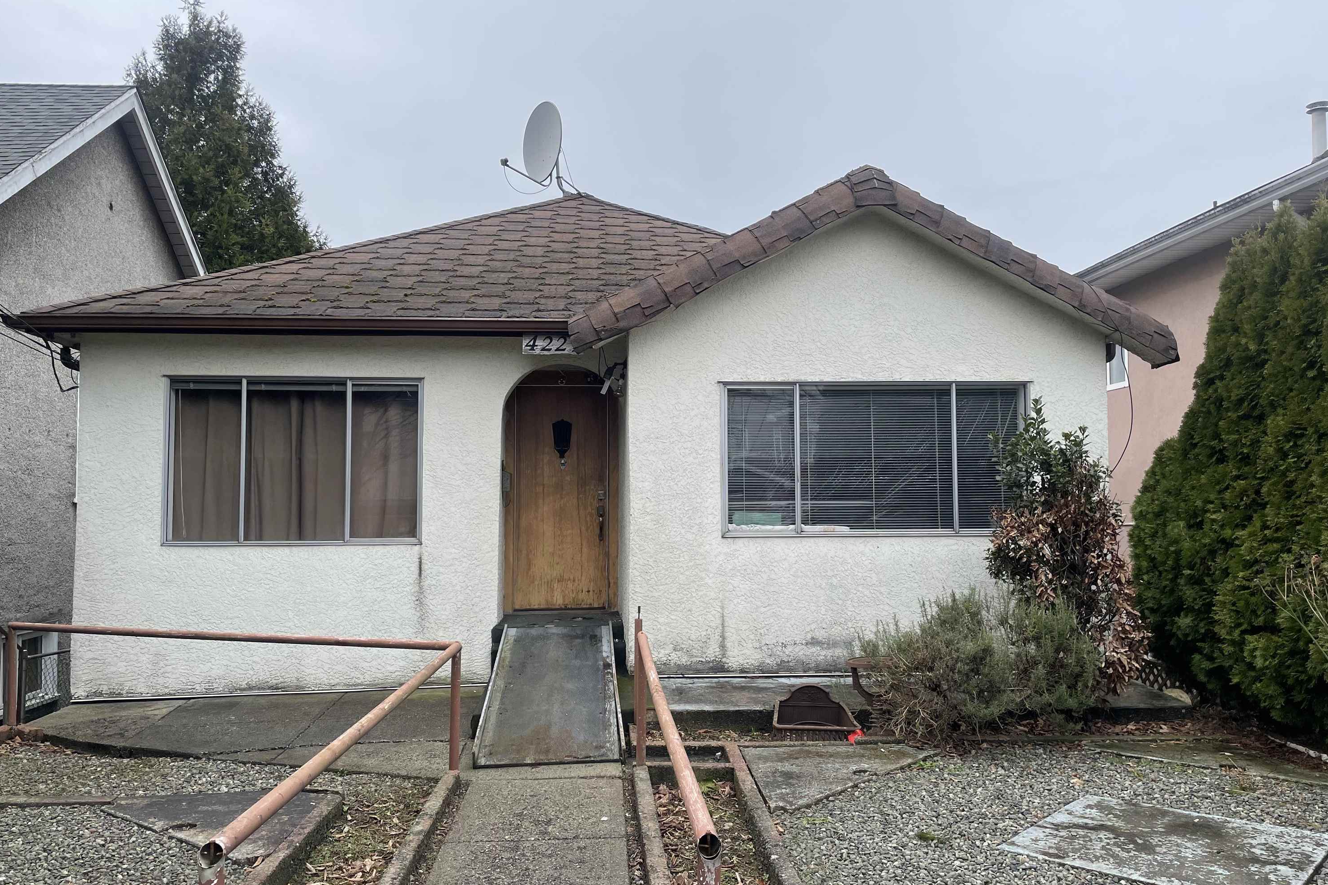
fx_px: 1033
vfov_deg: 46.4
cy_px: 464
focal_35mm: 28
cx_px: 656
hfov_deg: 65.5
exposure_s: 1/1435
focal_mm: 4.2
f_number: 1.6
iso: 32
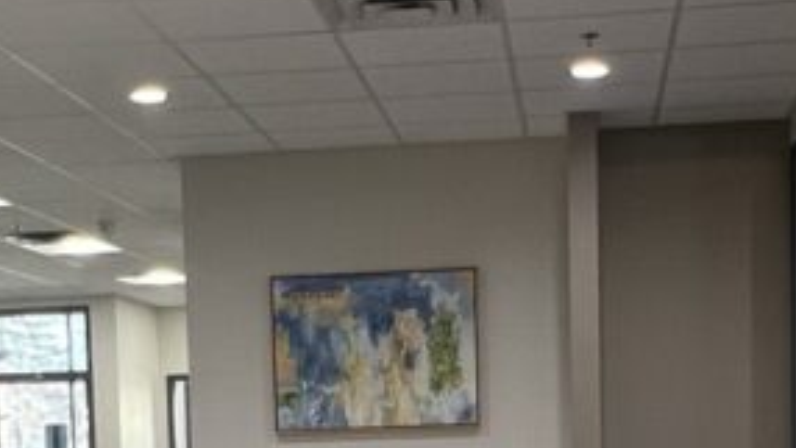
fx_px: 1604
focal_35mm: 76
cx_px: 334
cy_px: 626
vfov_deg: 15.0
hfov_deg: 27.8
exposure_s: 1/120
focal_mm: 1.57
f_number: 1.8
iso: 125
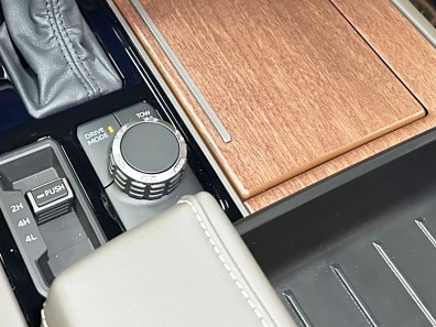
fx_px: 781
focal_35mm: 62
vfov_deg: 22.2
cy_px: -42
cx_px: 211
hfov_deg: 31.2
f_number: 1.78
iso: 1000
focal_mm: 6.86
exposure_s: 1/40
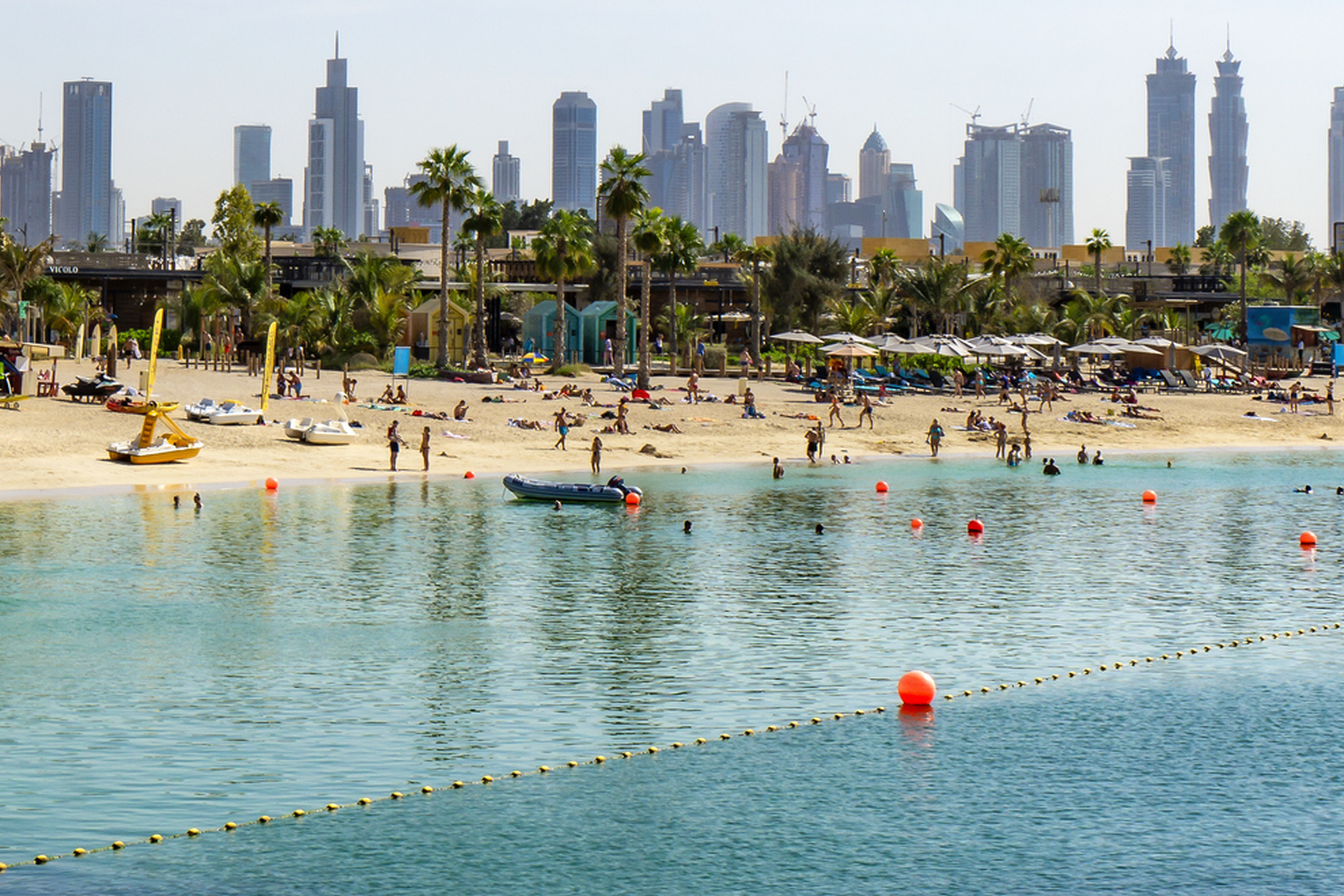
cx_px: 37
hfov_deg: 19.3
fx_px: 3844
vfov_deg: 13.2
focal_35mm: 103
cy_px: 75
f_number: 14
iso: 100
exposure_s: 1/200
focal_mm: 32
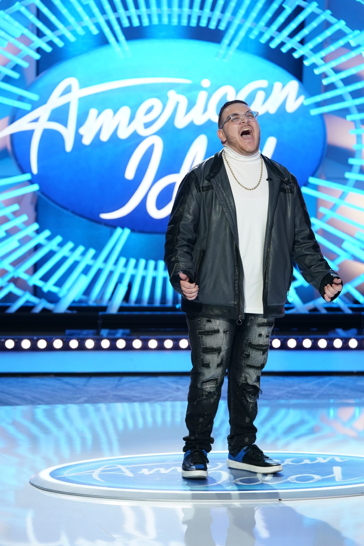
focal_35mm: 135
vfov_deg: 15.2
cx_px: 182
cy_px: 273
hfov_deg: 10.2
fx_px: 2047
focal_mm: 135
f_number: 4.5
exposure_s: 1/400
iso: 2000
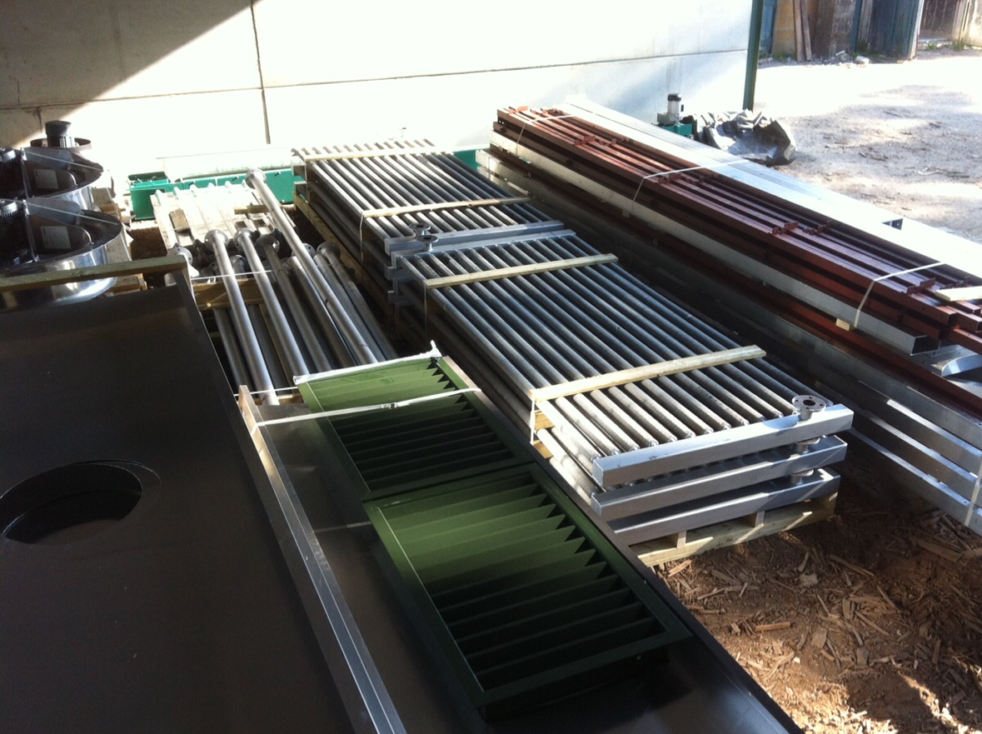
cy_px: 389
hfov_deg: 49.0
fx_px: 1077
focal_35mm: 38
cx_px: 531
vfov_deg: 37.6
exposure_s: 1/120
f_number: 2.8
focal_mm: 3.85
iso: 100
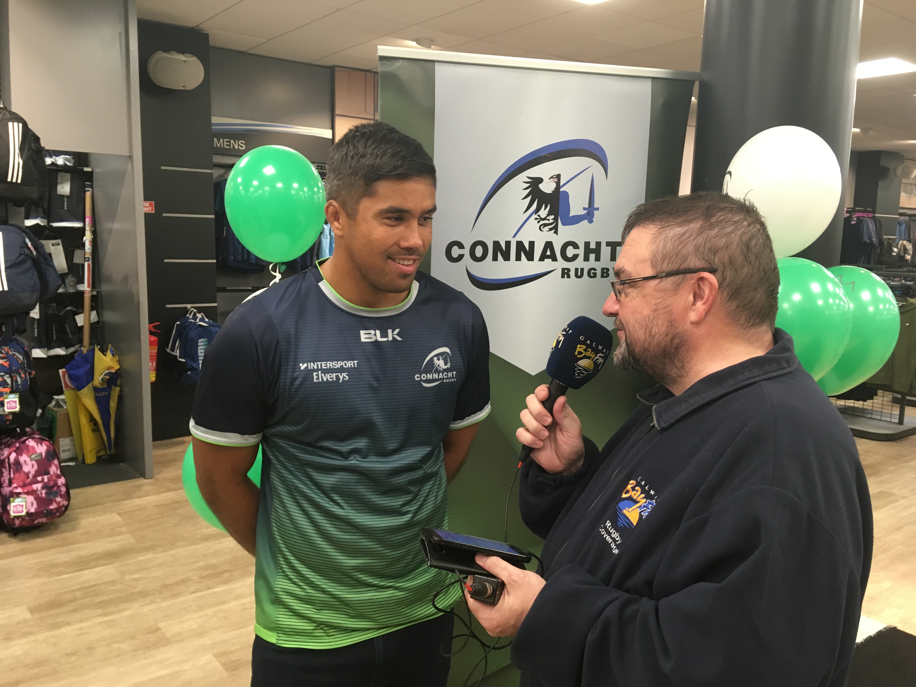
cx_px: 458
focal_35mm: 29
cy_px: 344
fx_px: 767
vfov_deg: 48.2
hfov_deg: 61.7
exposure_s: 1/33
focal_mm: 4.15
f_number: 2.2
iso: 125
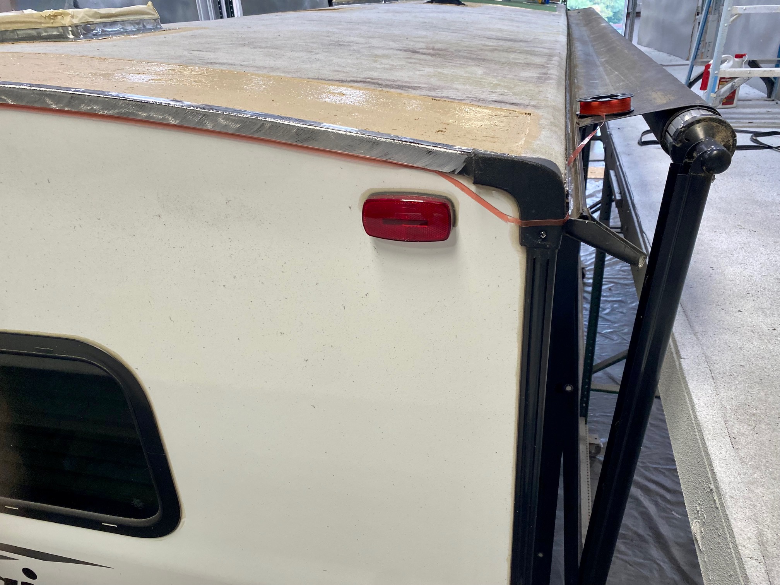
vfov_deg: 53.1
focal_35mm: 26
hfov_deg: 67.3
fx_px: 586
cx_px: 390
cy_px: 292
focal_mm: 4.25
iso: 80
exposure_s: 1/120
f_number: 1.8
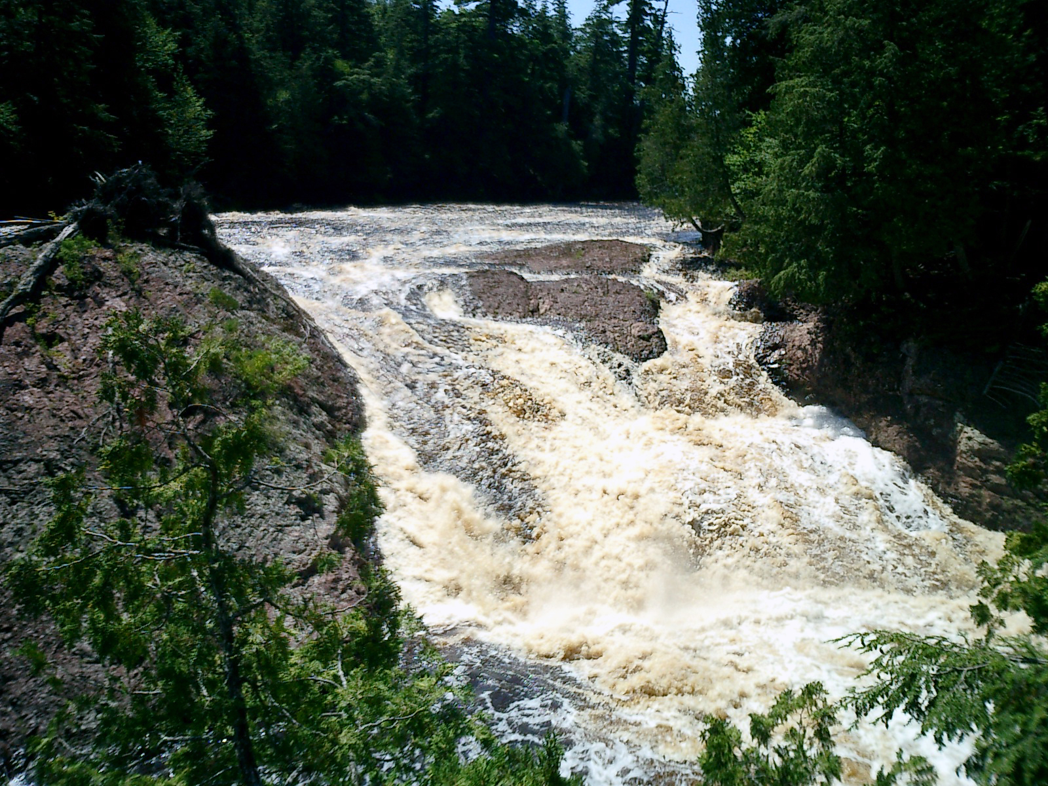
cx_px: 524
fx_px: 1090
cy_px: 393
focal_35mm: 36
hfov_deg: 51.4
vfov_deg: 39.7
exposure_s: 1/2000
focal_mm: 7.5
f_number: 3.2
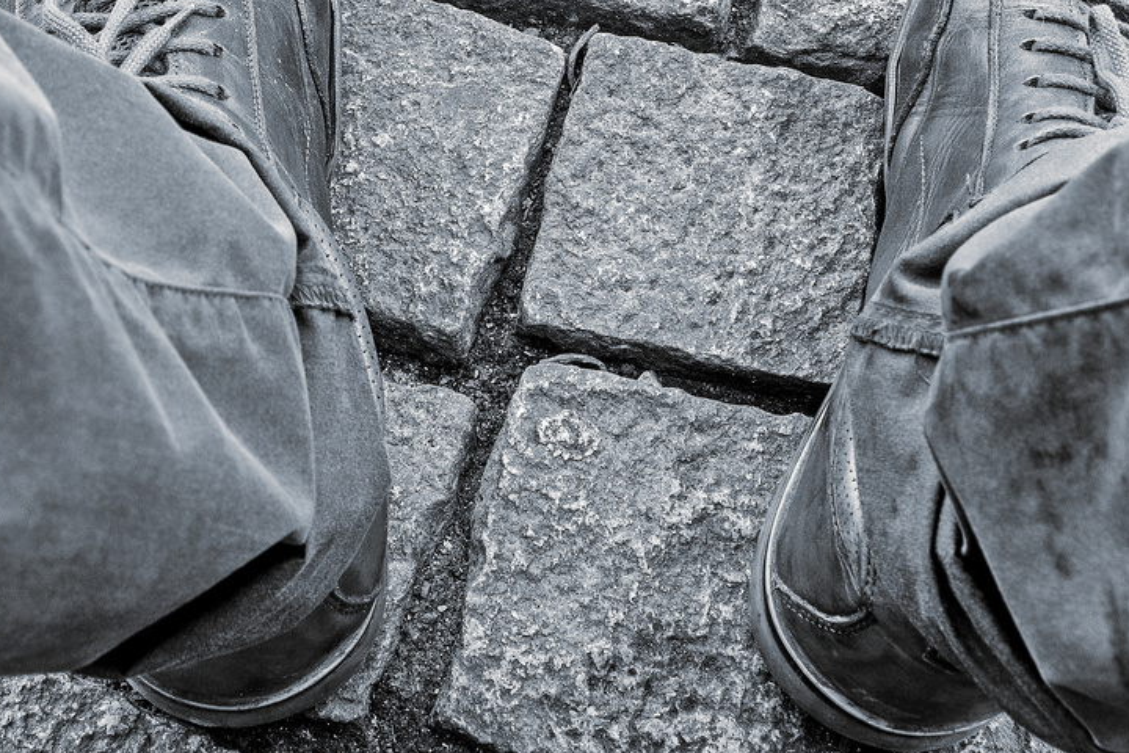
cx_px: 601
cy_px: 16
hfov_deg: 25.1
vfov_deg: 16.5
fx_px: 2540
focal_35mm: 81
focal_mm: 24
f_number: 8
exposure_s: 1/40
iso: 140
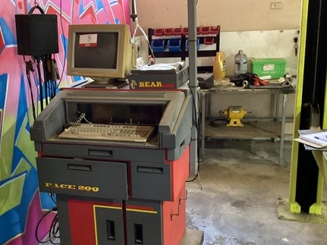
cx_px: 119
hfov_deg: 40.9
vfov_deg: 31.4
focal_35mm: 46
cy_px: 147
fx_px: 434
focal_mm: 3.3
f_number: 2.4
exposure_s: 1/33
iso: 400
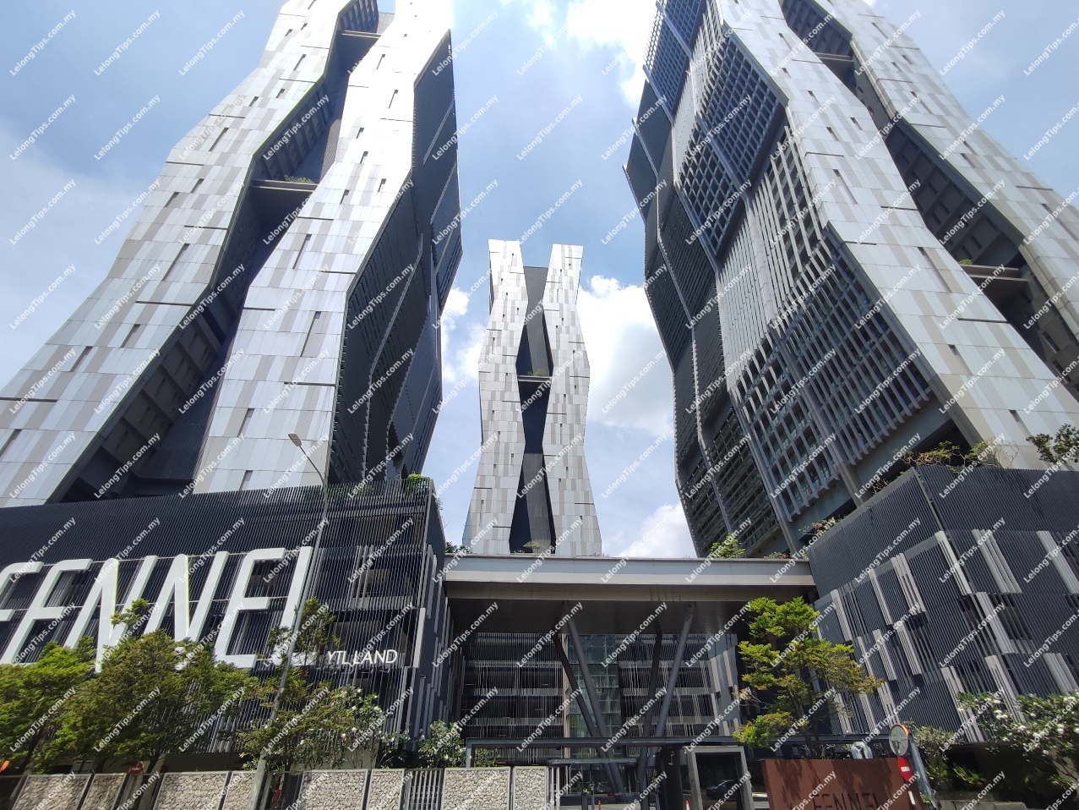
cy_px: 405
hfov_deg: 94.5
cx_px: 540
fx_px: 499
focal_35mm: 16
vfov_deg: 78.1
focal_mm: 1.65
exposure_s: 1/1301
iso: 50
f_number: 2.2
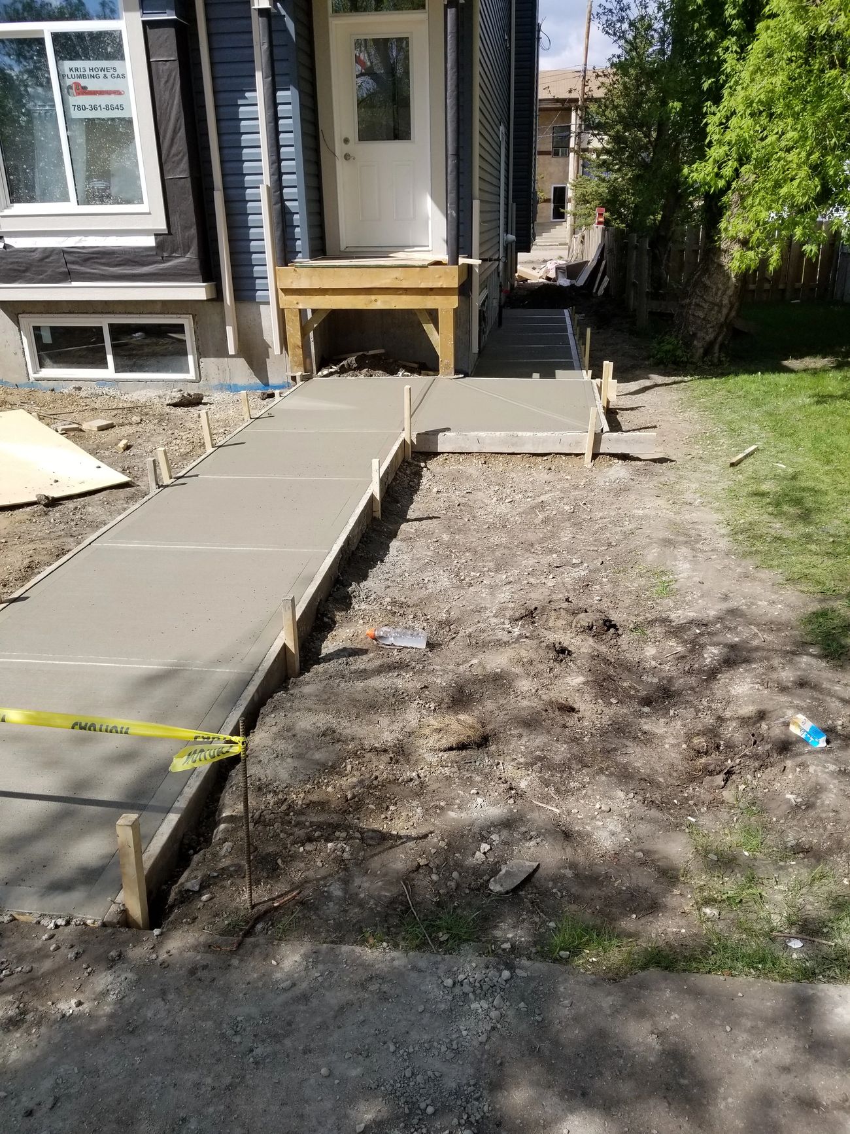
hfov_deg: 53.1
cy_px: 567
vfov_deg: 67.3
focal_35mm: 26
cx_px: 425
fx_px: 851
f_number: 1.7
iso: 50
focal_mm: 4.25
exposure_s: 1/1992
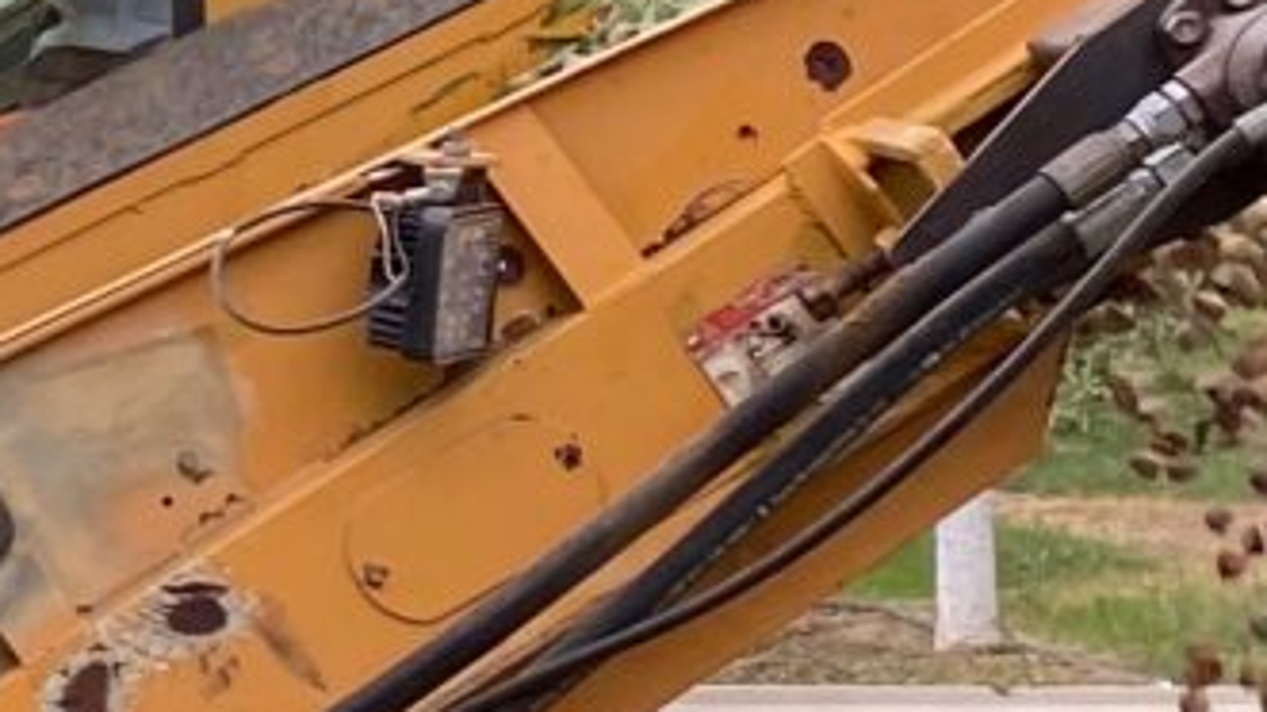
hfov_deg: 10.6
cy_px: 371
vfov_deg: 6.9
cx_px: -1730
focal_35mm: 175
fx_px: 5878
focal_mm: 4.25
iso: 50
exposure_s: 1/122
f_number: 1.8
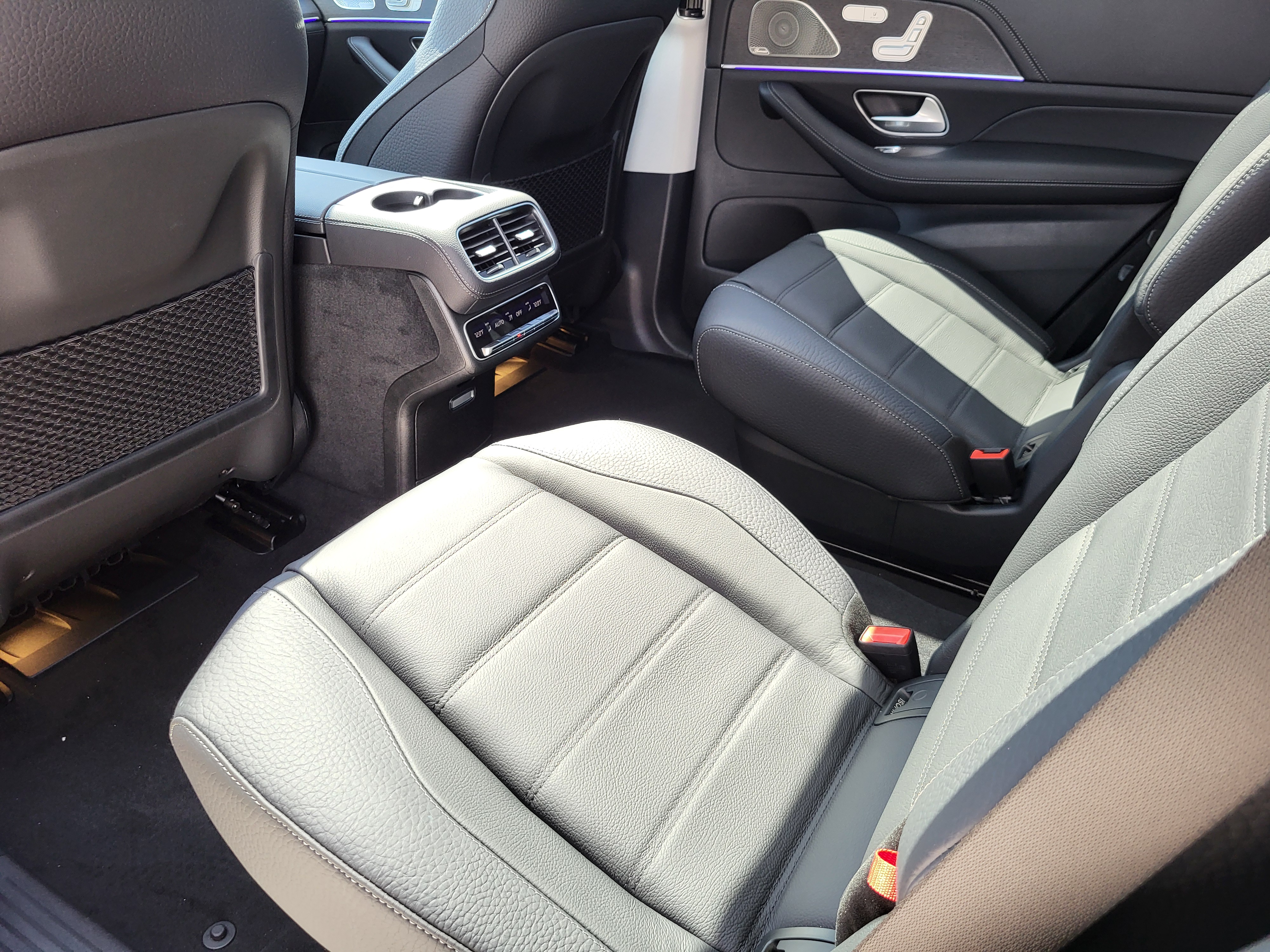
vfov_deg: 53.1
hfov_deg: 67.3
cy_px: 476
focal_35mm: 26
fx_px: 954
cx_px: 635
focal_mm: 5.4
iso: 100
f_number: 1.8
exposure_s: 1/120
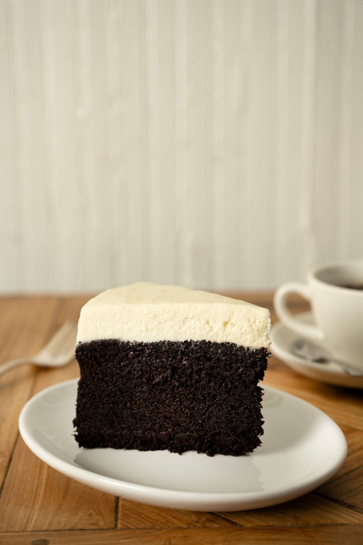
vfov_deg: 28.8
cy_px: 272
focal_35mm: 70
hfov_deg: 19.5
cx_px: 182
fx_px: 1059
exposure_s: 1/200
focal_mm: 70
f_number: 5
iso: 200
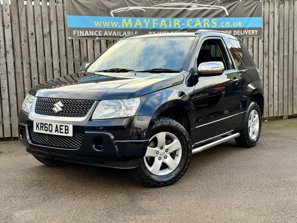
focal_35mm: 48
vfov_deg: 30.3
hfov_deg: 39.7
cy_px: 112
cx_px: 148
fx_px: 412
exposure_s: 1/561
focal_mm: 6.76
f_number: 1.78
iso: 80
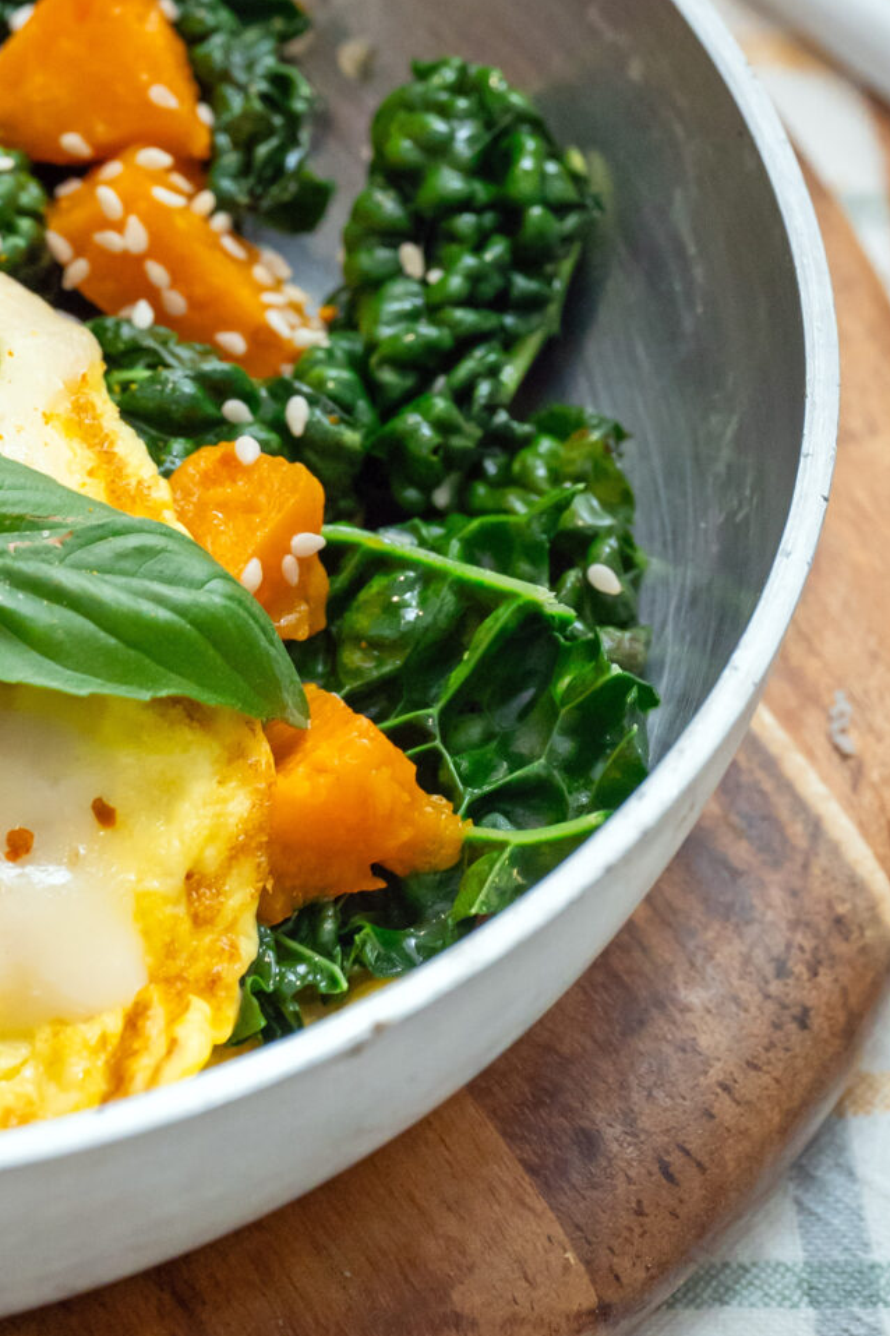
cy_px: 17
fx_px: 10420
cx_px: -294
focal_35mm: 281
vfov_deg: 7.3
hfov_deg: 4.9
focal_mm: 105
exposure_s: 1/60
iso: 1250
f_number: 5.6
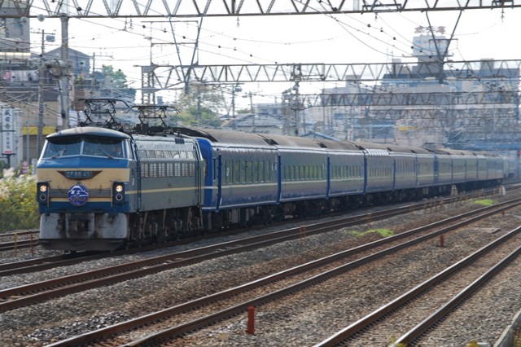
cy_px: 174
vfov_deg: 8.3
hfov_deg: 12.5
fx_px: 2387
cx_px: 260
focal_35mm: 165
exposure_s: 1/60
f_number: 13
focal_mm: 110
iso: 100
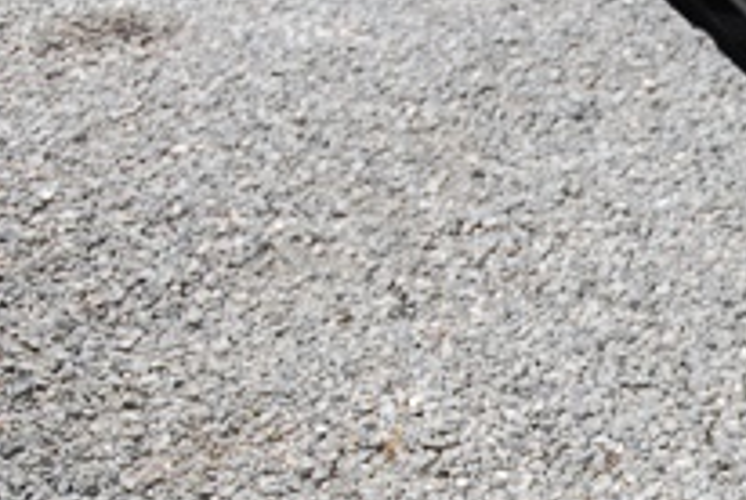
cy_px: 589
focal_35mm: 96
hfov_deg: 19.2
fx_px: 1992
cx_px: 1032
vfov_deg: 13.9
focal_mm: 22
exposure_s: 1/125
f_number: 5.6
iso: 200
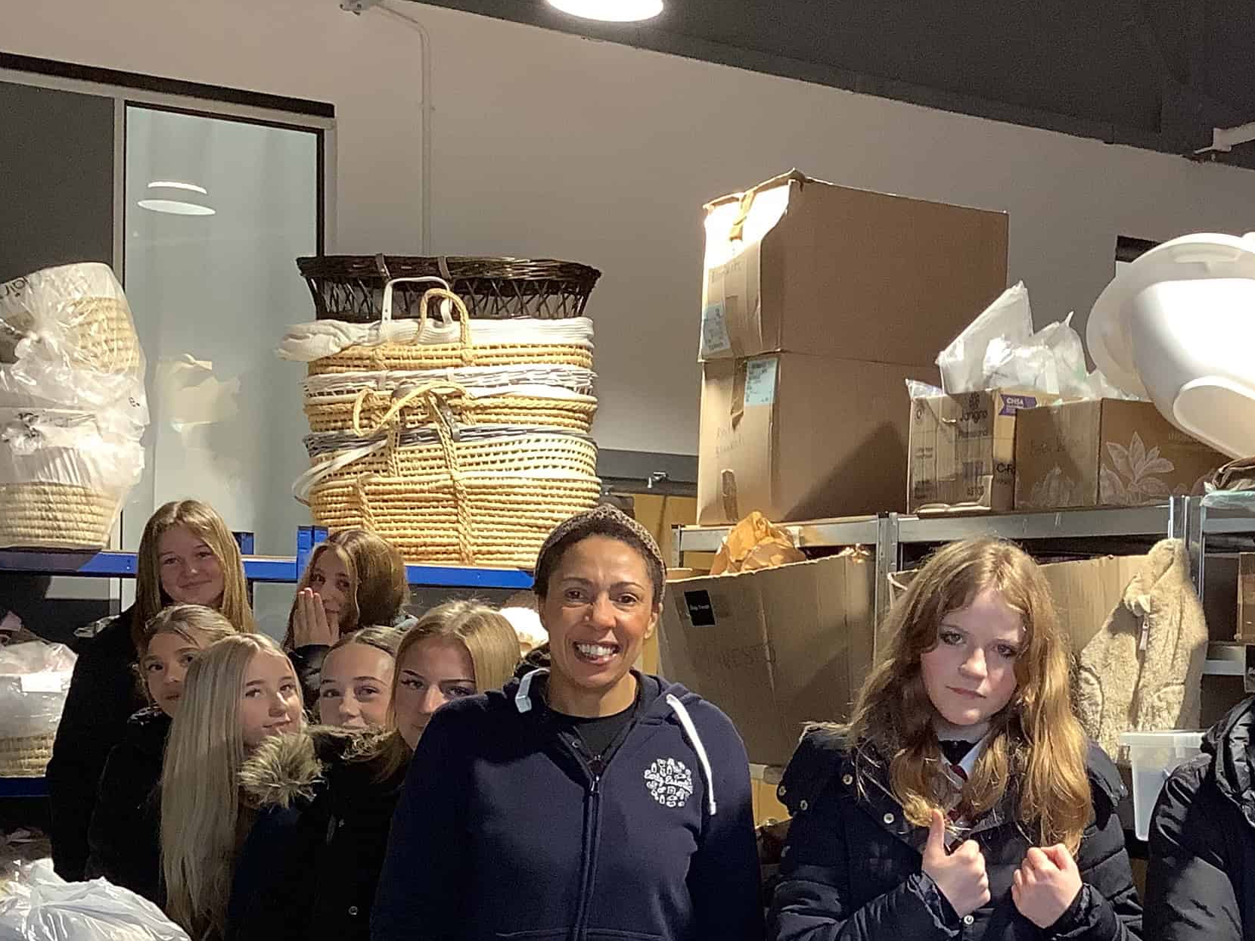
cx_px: 1011
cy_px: 706
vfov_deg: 23.8
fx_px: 2211
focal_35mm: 61
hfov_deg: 30.9
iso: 100
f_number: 2.4
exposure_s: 1/50
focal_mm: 3.3
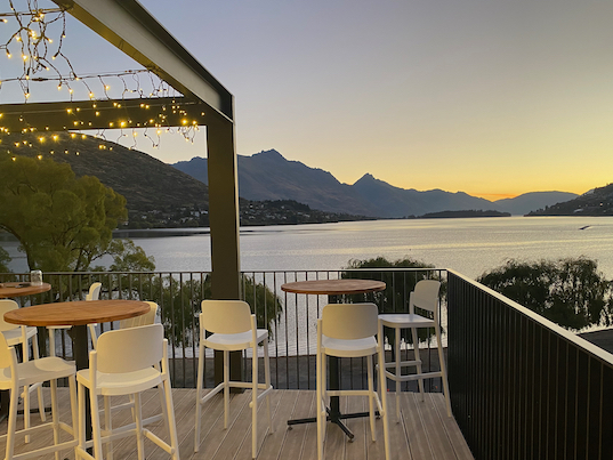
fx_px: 549
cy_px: 271
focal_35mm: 31
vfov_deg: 45.3
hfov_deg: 58.3
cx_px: 298
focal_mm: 4.25
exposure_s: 1/50
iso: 80
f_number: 1.8
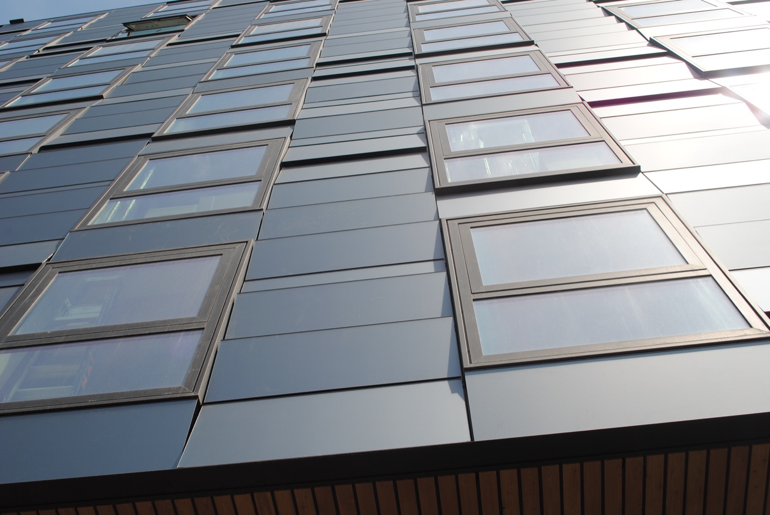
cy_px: 258
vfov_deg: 34.3
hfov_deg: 49.5
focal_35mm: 39
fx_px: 835
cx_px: 385
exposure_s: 1/250
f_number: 8
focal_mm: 26
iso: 100
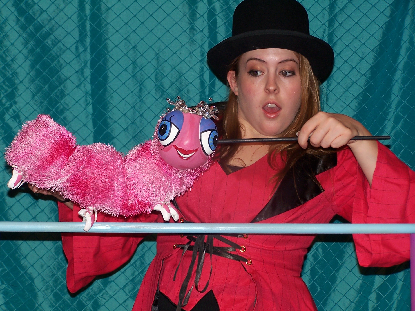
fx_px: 1259
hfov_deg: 18.7
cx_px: 208
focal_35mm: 105
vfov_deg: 14.1
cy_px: 156
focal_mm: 17.5
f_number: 3.2
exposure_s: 1/90
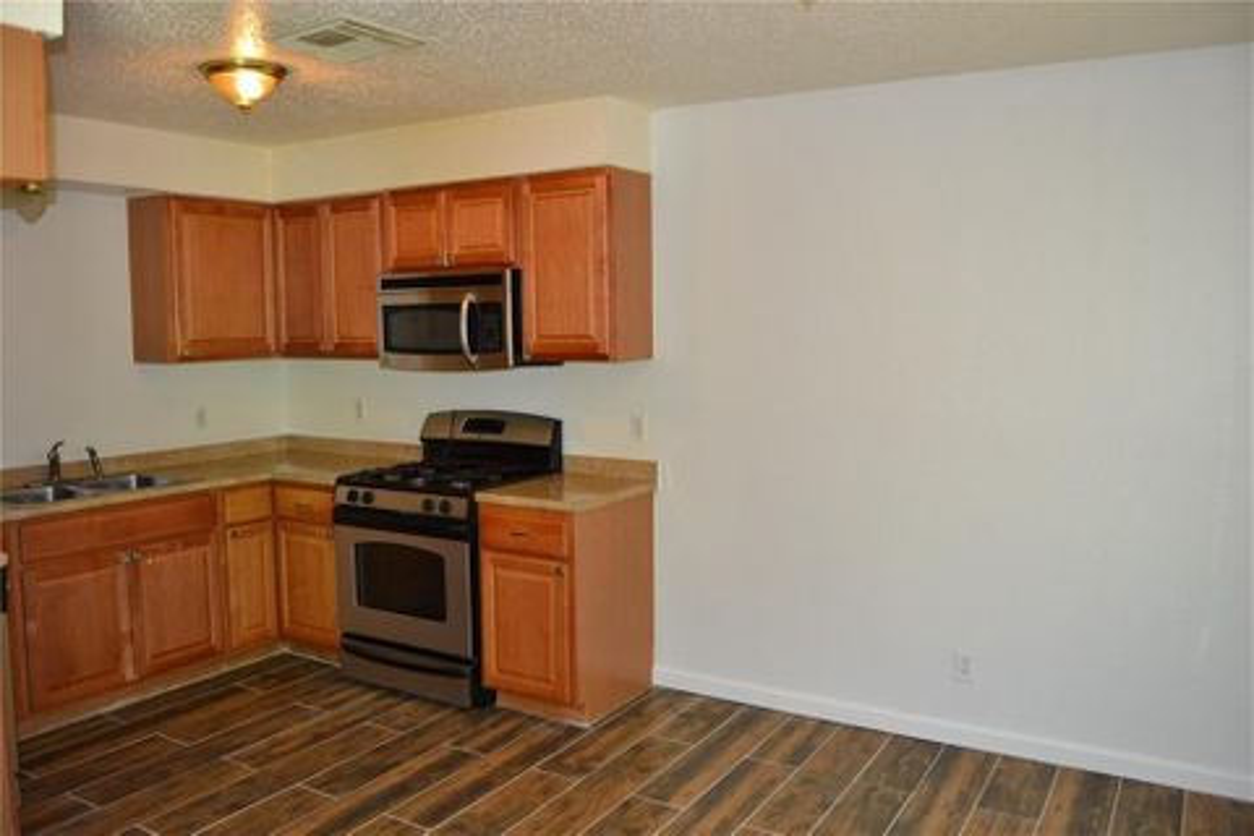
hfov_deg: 67.4
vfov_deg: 47.9
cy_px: 418
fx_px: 940
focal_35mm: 27
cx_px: 627
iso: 640
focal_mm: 18
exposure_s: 1/60
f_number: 3.5
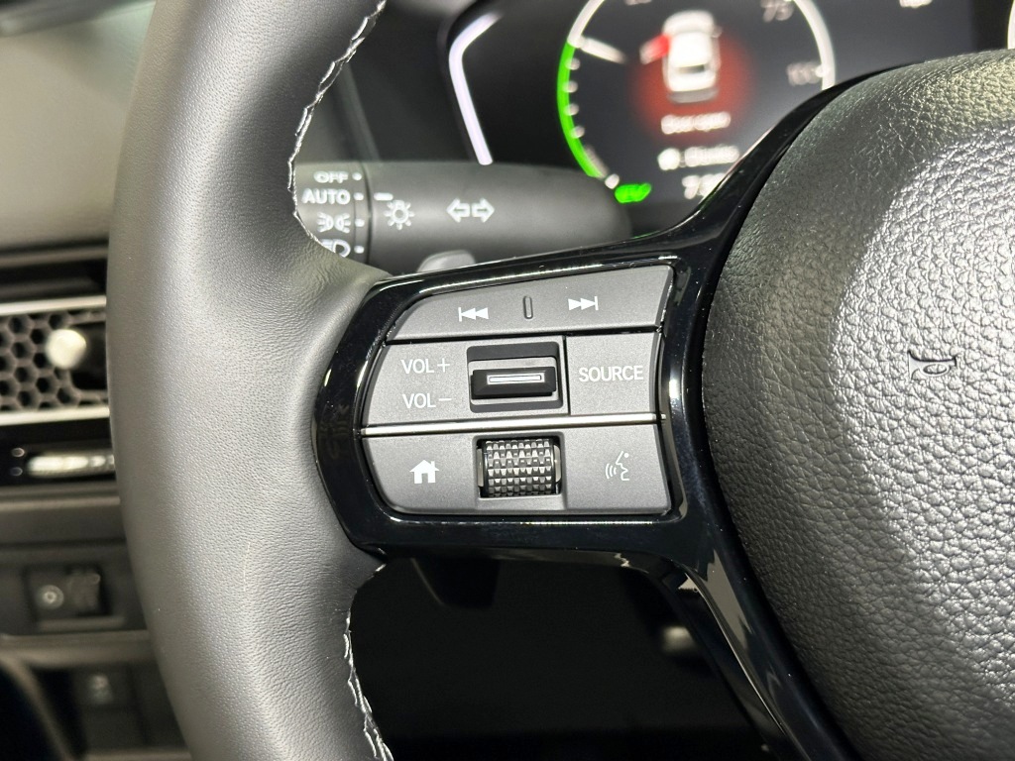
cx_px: 508
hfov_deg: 39.7
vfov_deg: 30.3
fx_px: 1407
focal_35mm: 48
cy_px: 380
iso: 400
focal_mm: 6.86
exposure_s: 1/40
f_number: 1.78
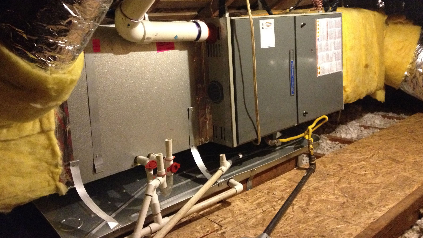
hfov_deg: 51.6
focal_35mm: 39
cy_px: 78
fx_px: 437
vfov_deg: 30.2
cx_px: 212
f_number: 2.4
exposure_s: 1/15
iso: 640
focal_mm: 4.28
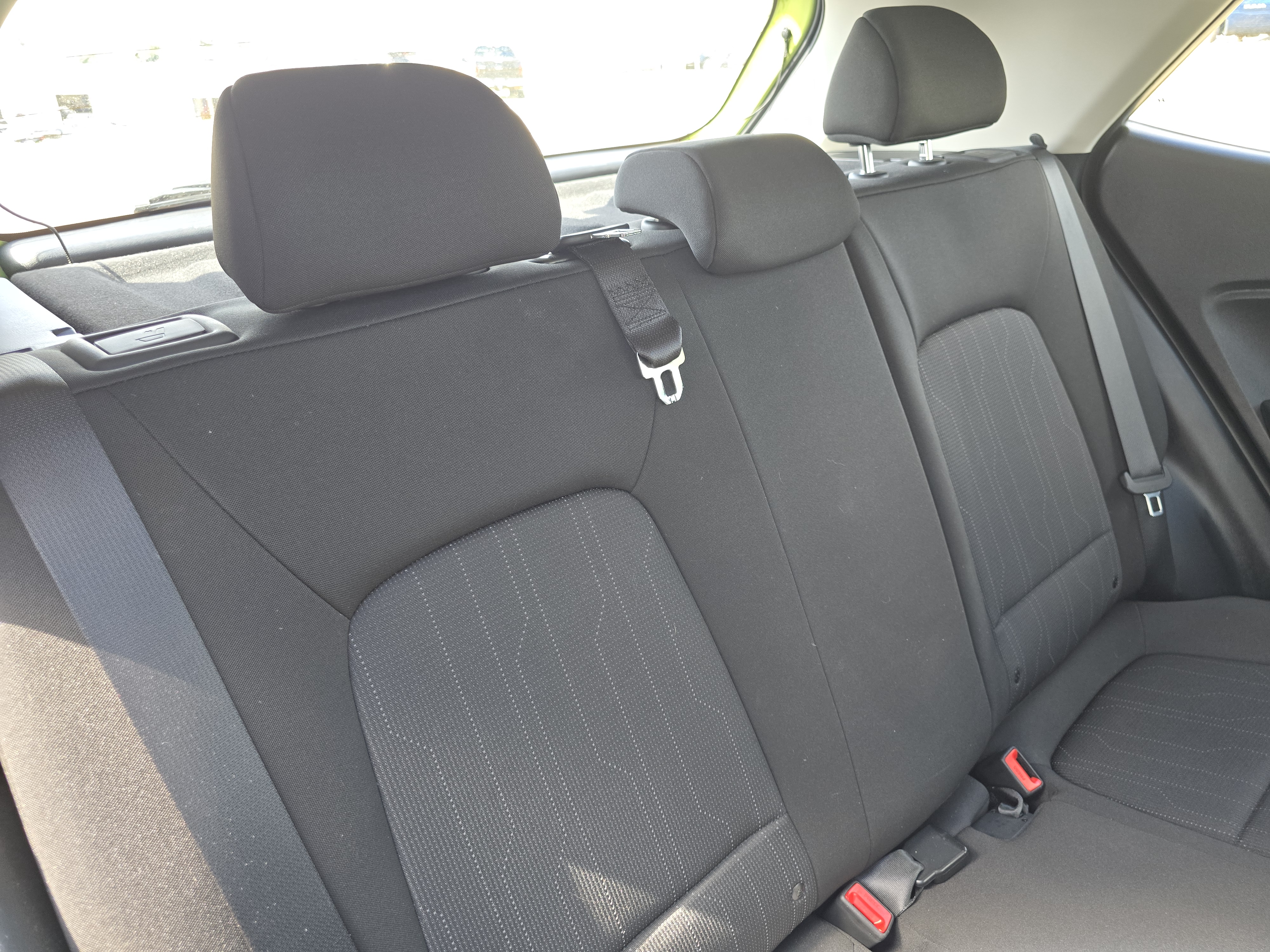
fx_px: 844
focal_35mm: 23
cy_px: 476
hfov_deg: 73.9
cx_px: 635
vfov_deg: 58.9
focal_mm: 6.3
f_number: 1.7
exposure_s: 1/180
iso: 160
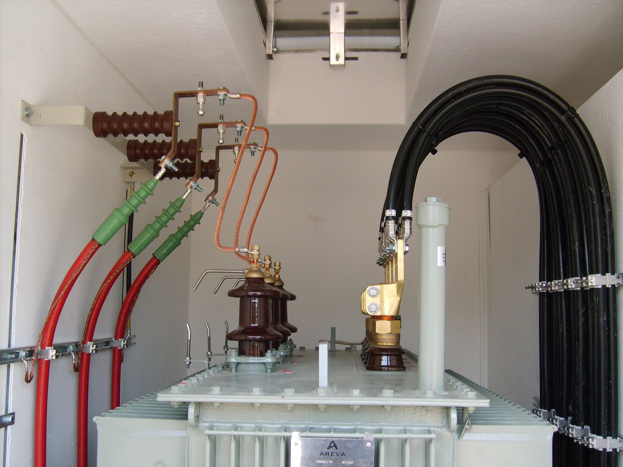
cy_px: 234
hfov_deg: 52.6
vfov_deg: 40.7
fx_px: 630
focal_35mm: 35
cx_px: 312
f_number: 2.8
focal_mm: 5.8
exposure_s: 1/90
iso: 50
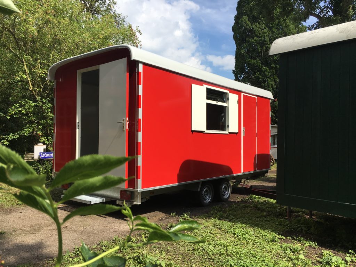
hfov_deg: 61.7
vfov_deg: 48.2
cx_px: 178
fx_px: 298
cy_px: 134
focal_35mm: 29
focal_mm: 4.15
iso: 25
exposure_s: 1/1425
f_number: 2.2
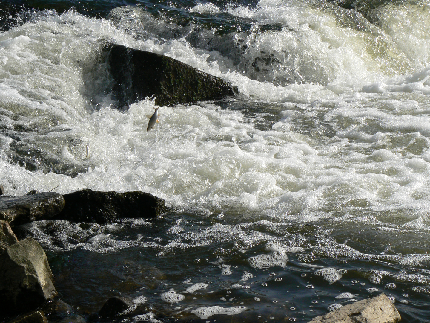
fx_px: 907
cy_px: 162
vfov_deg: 20.2
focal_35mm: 73
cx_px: 215
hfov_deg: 26.7
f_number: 8
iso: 80
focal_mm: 12.2
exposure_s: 1/500
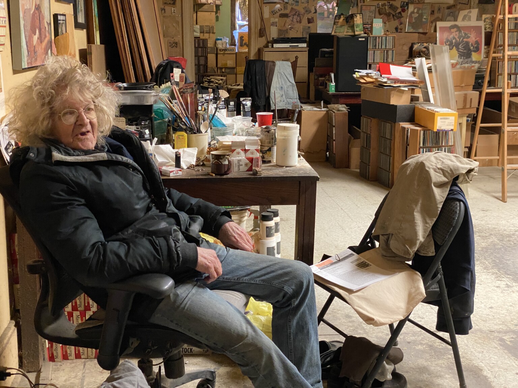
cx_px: 259
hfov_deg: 36.8
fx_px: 778
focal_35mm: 52
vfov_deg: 28.0
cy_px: 194
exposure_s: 1/44
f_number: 2
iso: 500
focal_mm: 6
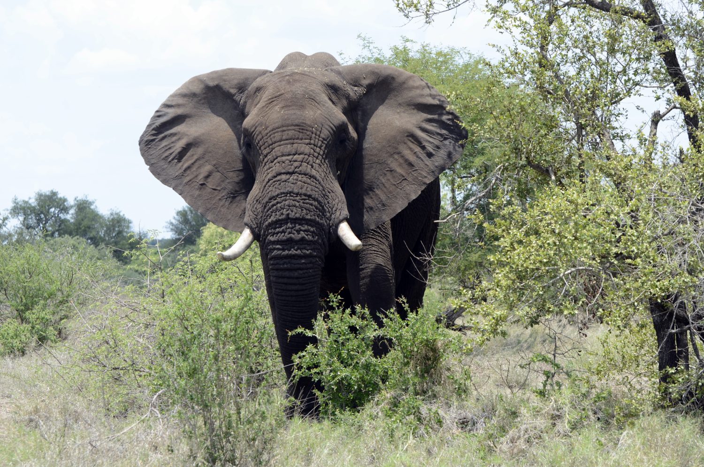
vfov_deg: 9.6
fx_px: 2781
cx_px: 352
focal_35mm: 142
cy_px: 234
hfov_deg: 14.4
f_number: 7.1
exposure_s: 1/200
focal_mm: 95
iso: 100
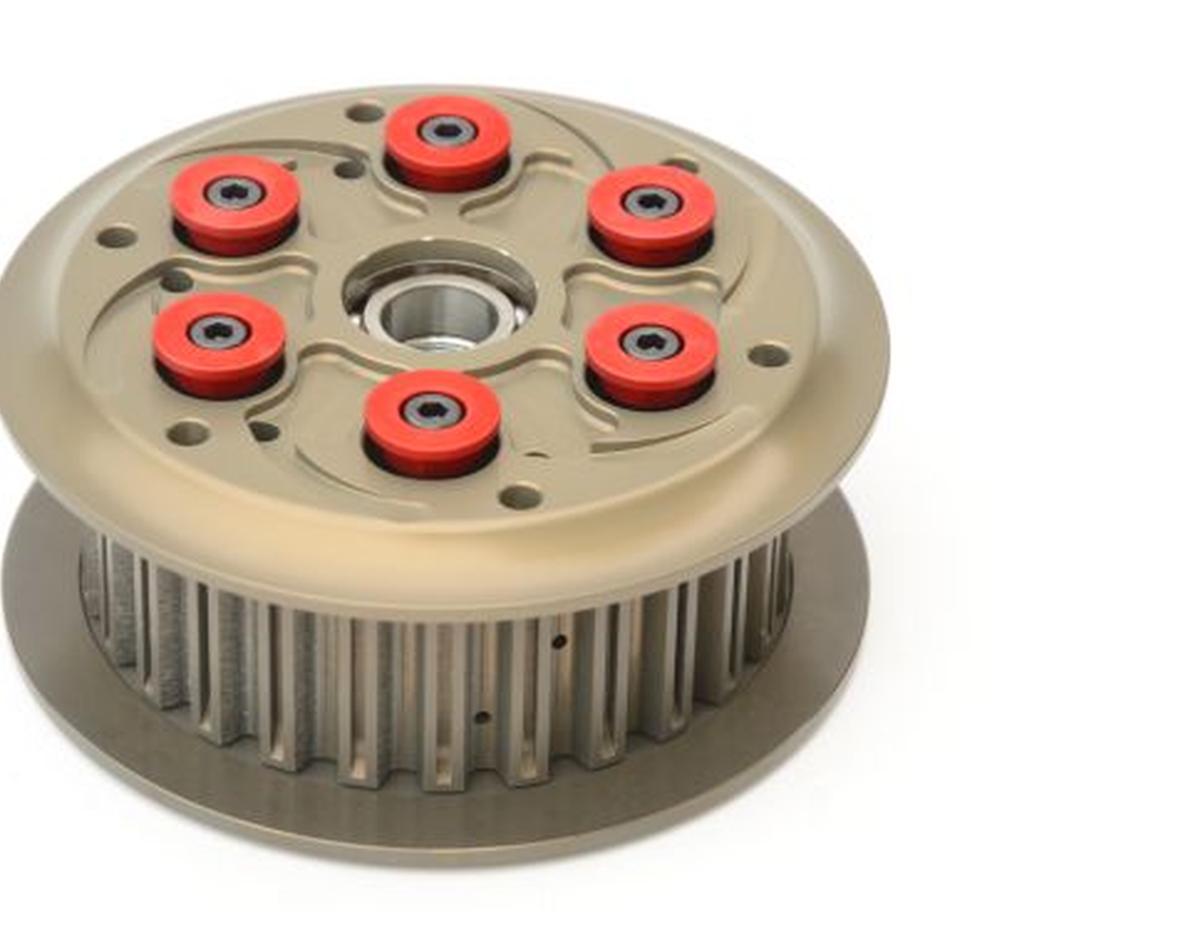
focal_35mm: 161
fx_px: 5613
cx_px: 516
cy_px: 456
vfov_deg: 9.6
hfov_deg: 12.0
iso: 400
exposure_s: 1/250
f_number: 6.3
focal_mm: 68
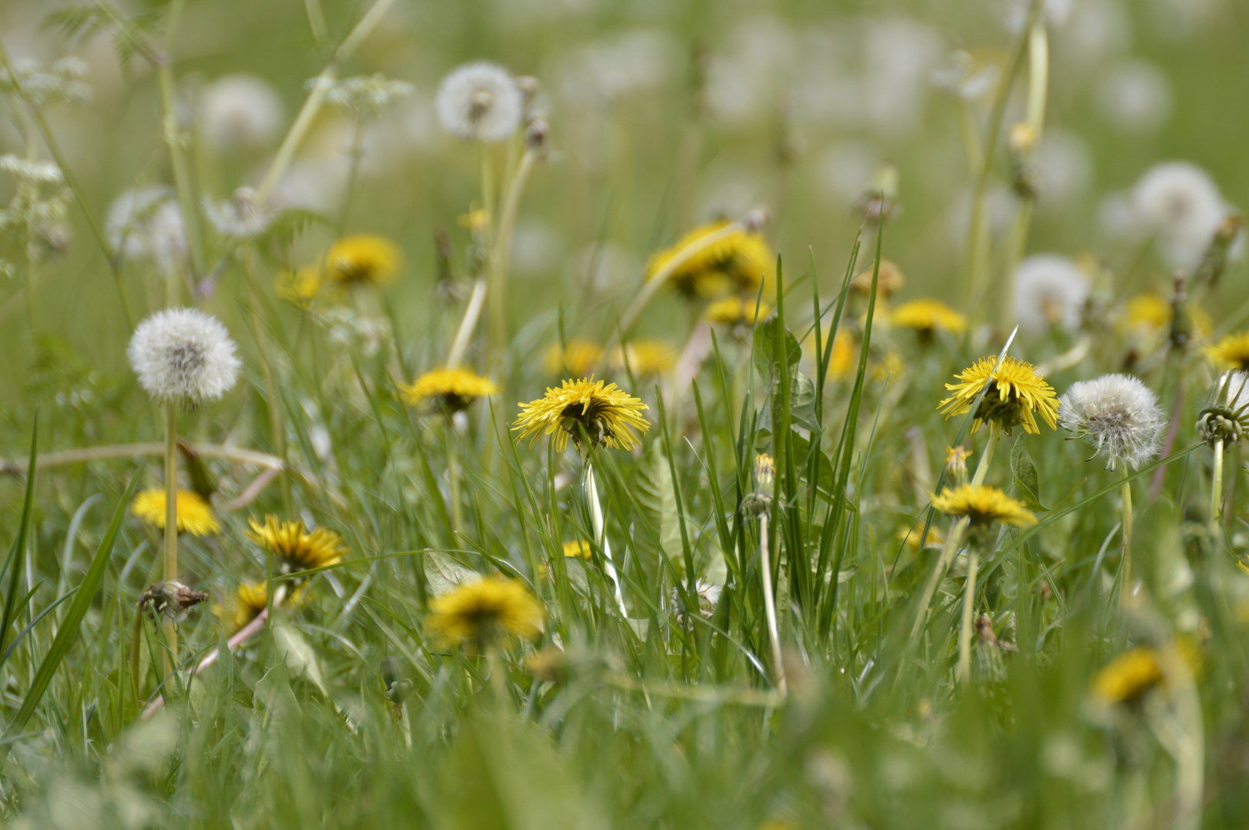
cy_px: 415
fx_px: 15599
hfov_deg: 4.6
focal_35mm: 450
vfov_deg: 3.1
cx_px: 624
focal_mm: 300
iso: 200
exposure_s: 1/500
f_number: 6.3
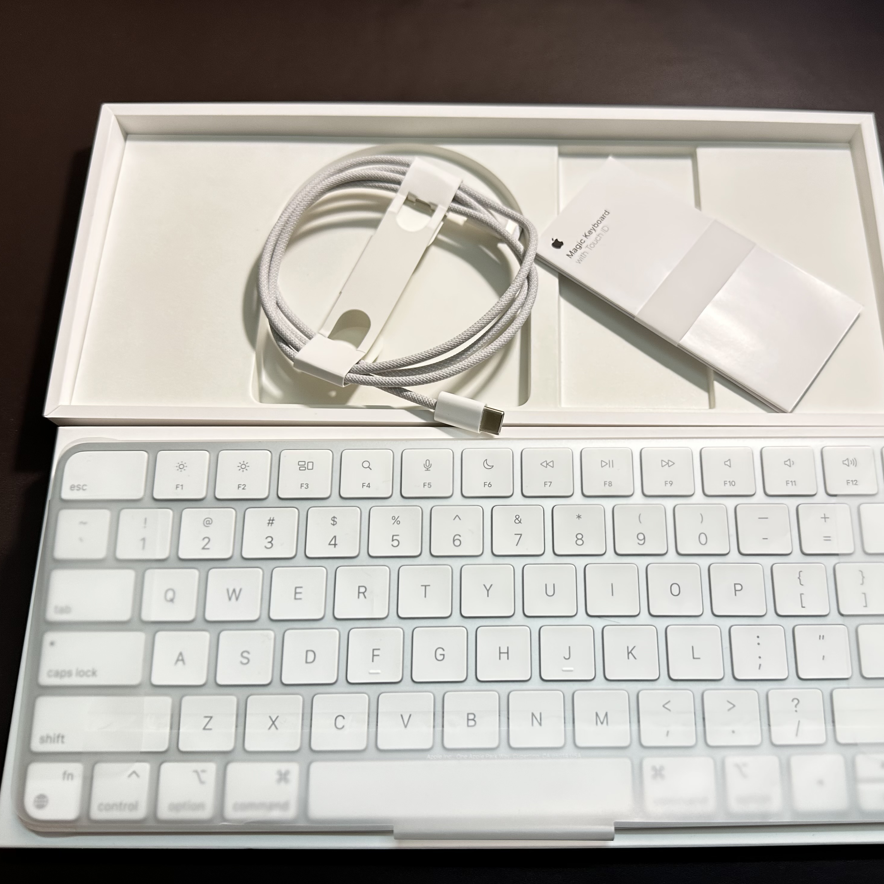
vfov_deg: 55.6
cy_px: 447
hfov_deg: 55.4
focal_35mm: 29
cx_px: 510
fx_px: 838
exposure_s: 1/50
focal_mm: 6.86
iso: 160
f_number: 1.78
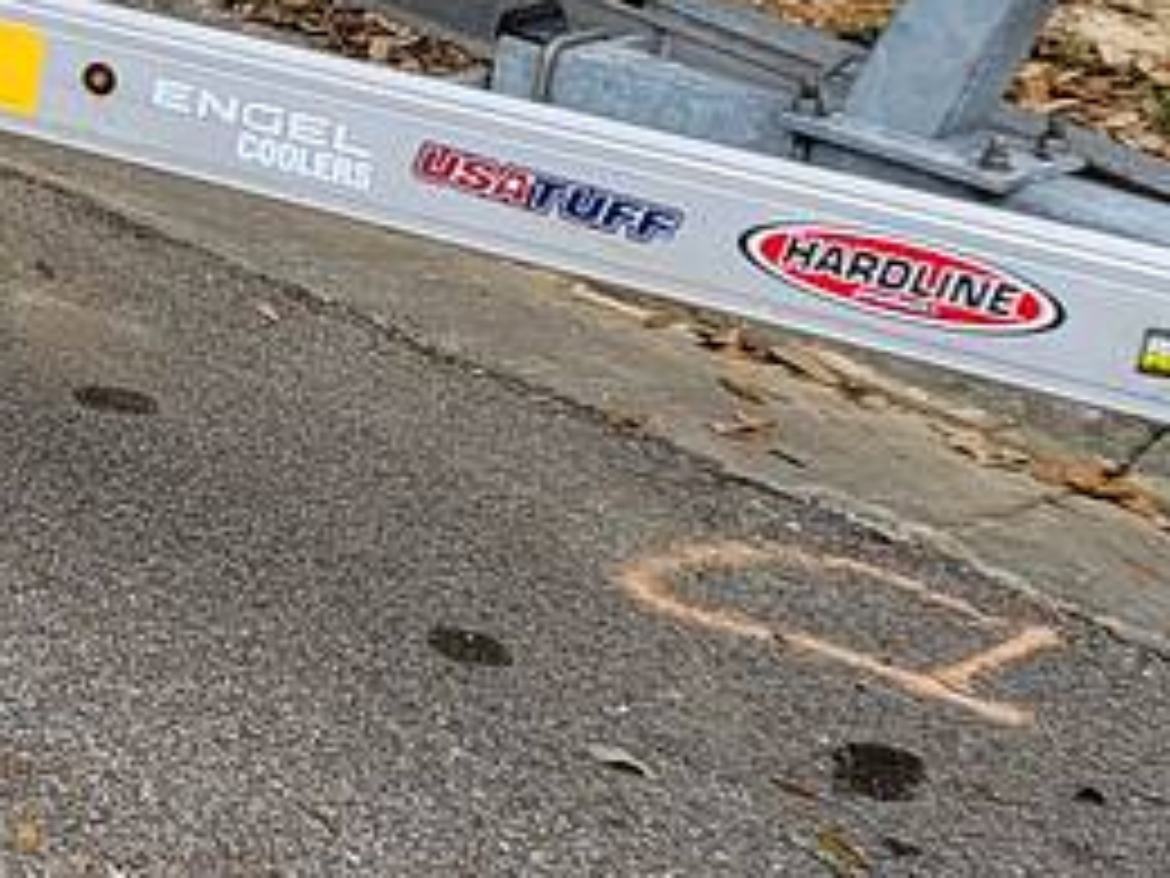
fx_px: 3245
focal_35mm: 96
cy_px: -270
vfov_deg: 14.7
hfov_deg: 16.5
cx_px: -1035
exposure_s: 1/406
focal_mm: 7
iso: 20
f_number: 1.8
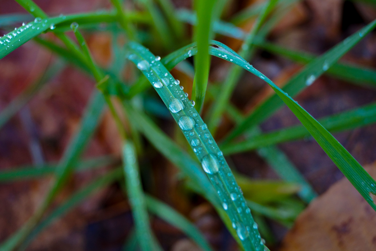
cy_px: 126
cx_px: 188
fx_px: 861
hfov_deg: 24.6
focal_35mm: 82
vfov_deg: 16.5
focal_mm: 55
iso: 640
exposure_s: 1/160
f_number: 5.6
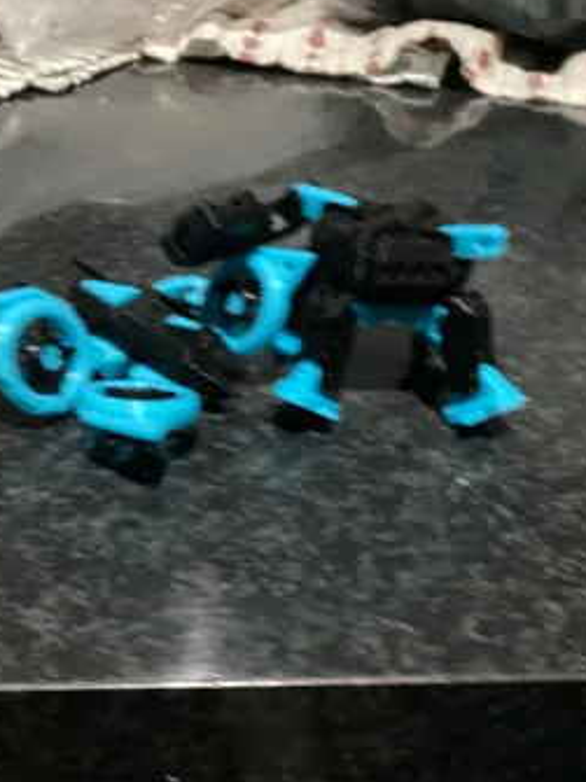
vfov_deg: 50.1
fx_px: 836
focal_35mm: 37
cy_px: 430
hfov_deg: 38.6
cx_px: 278
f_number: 2.4
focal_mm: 3.3
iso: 800
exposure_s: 1/17
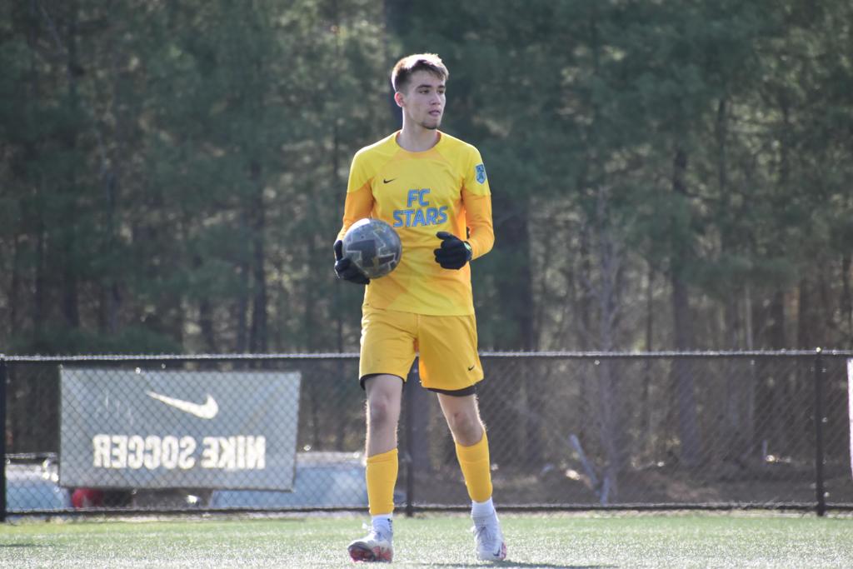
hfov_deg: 4.6
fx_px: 10663
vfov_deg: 3.1
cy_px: 284
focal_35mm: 450
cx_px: 426
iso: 800
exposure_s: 1/800
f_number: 6.3
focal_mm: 300
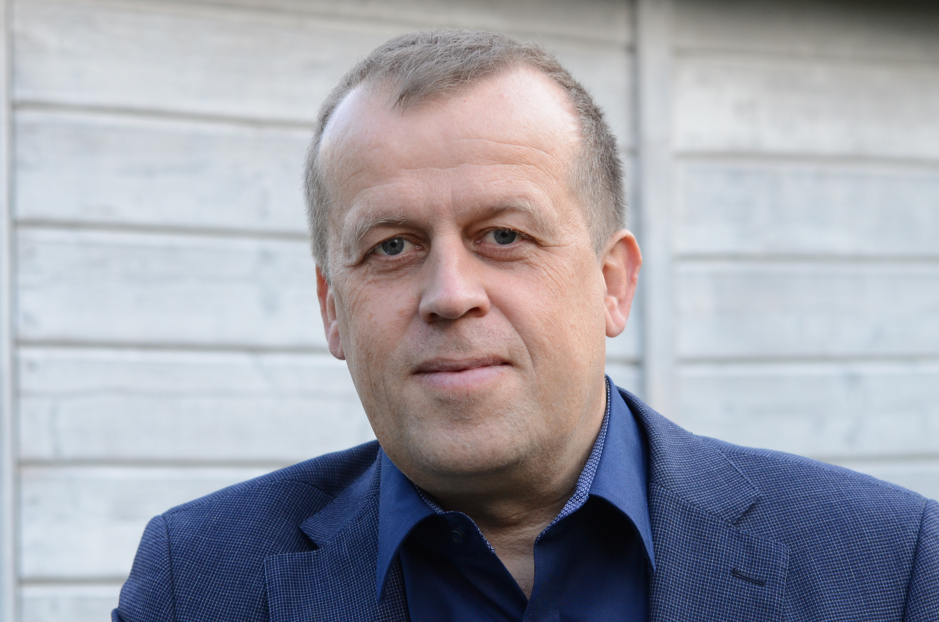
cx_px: 470
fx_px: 3319
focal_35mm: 128
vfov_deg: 10.7
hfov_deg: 16.1
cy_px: 311
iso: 800
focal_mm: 85
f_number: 4.5
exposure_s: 1/320
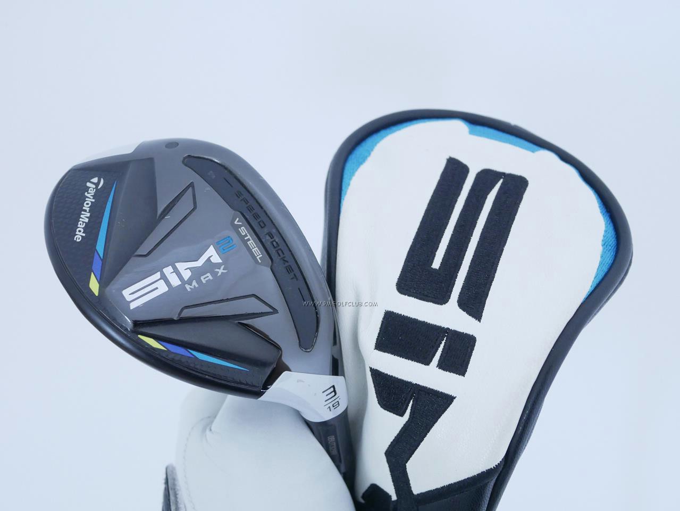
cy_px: 256
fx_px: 982
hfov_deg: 38.2
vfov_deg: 29.1
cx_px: 340
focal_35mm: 50
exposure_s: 1/50
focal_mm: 25
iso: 1600
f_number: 4.5
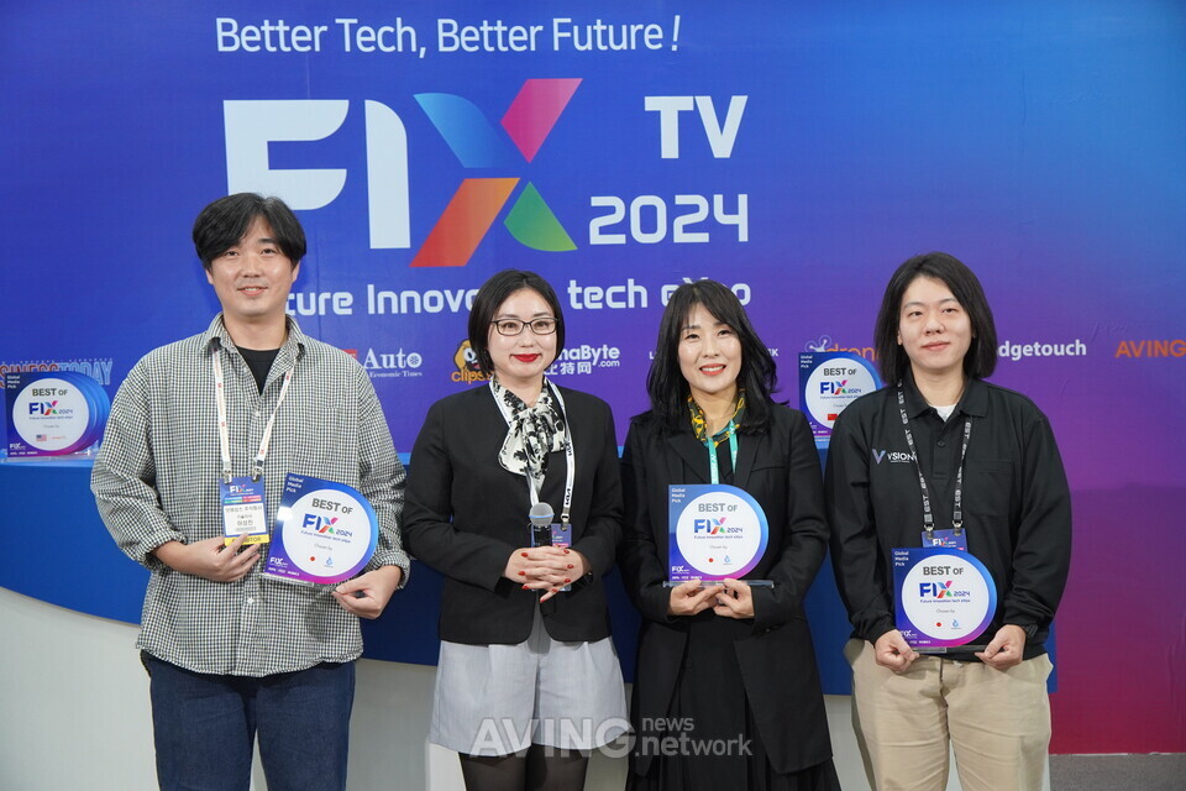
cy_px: 396
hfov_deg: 30.5
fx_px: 2174
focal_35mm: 66
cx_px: 593
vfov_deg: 20.6
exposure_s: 1/160
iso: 800
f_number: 4
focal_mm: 44
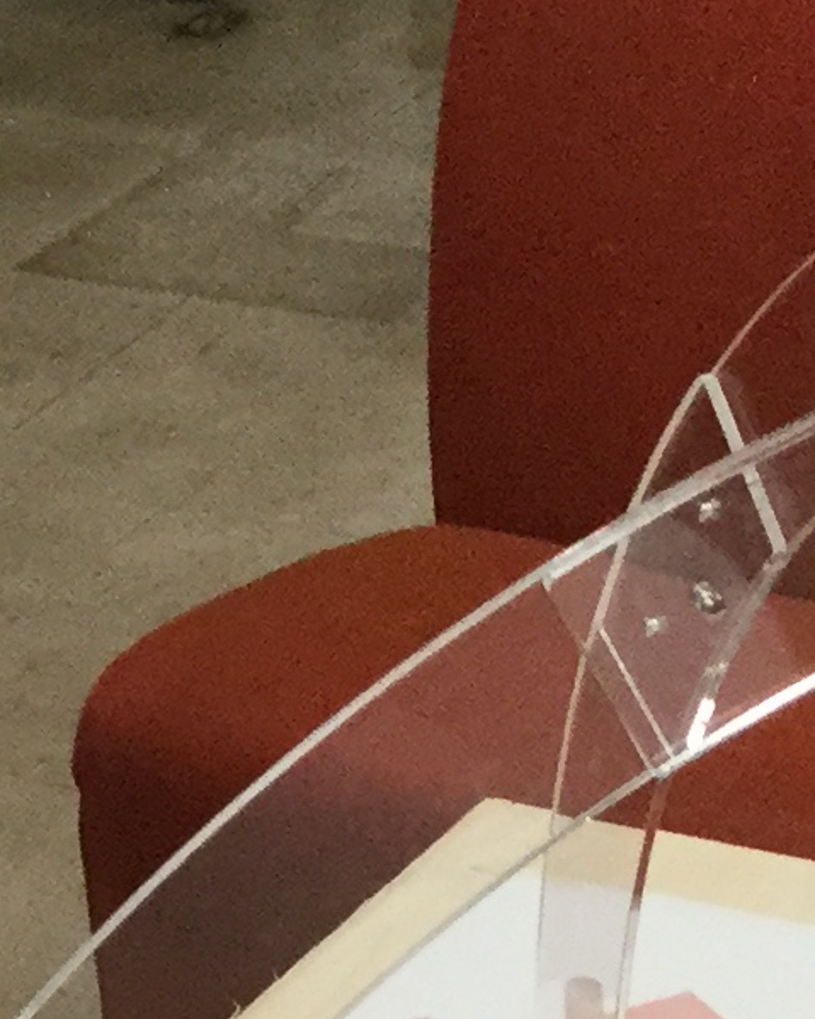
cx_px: 1087
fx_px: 4976
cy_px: 1912
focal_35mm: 165
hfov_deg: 9.2
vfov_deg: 10.8
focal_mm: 3.3
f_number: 2.4
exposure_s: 1/30
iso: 40
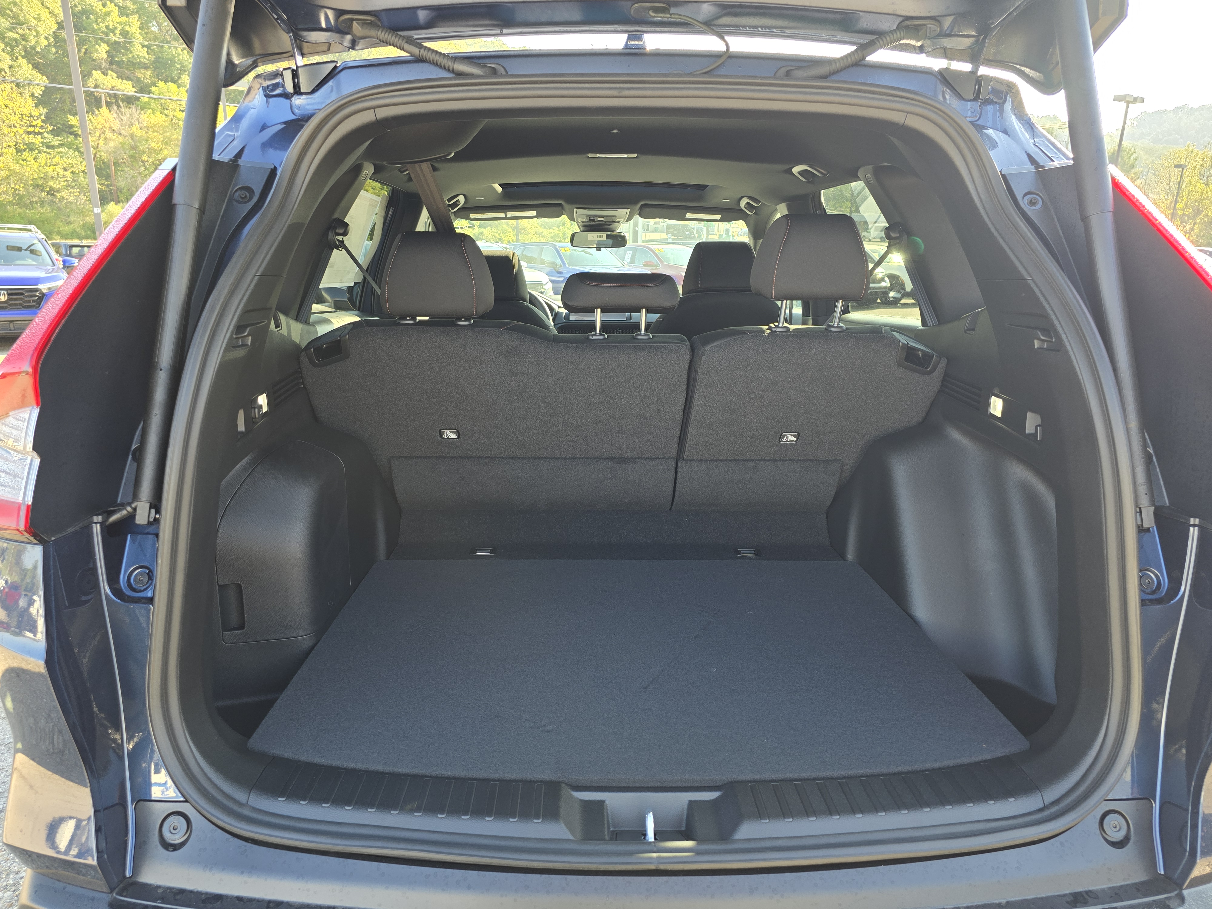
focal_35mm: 23
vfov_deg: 58.9
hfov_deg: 73.9
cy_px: 454
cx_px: 606
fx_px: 805
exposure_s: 1/180
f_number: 1.7
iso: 50
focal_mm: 6.3
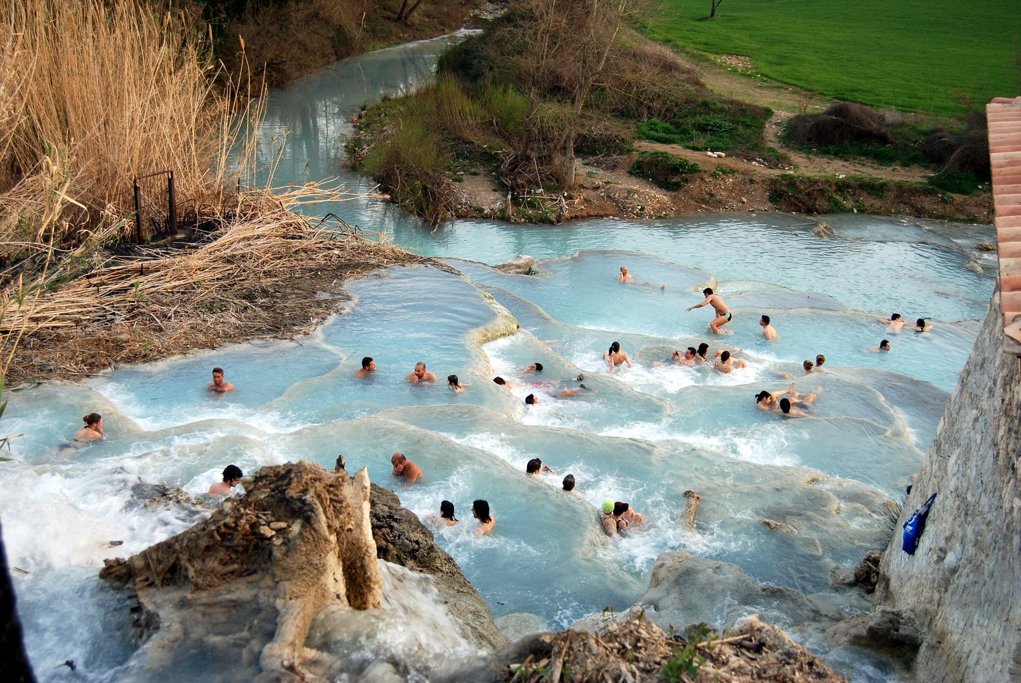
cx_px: 510
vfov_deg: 37.0
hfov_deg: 53.1
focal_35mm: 36
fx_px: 1022
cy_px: 342
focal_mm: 24
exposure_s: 1/60
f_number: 4
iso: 100
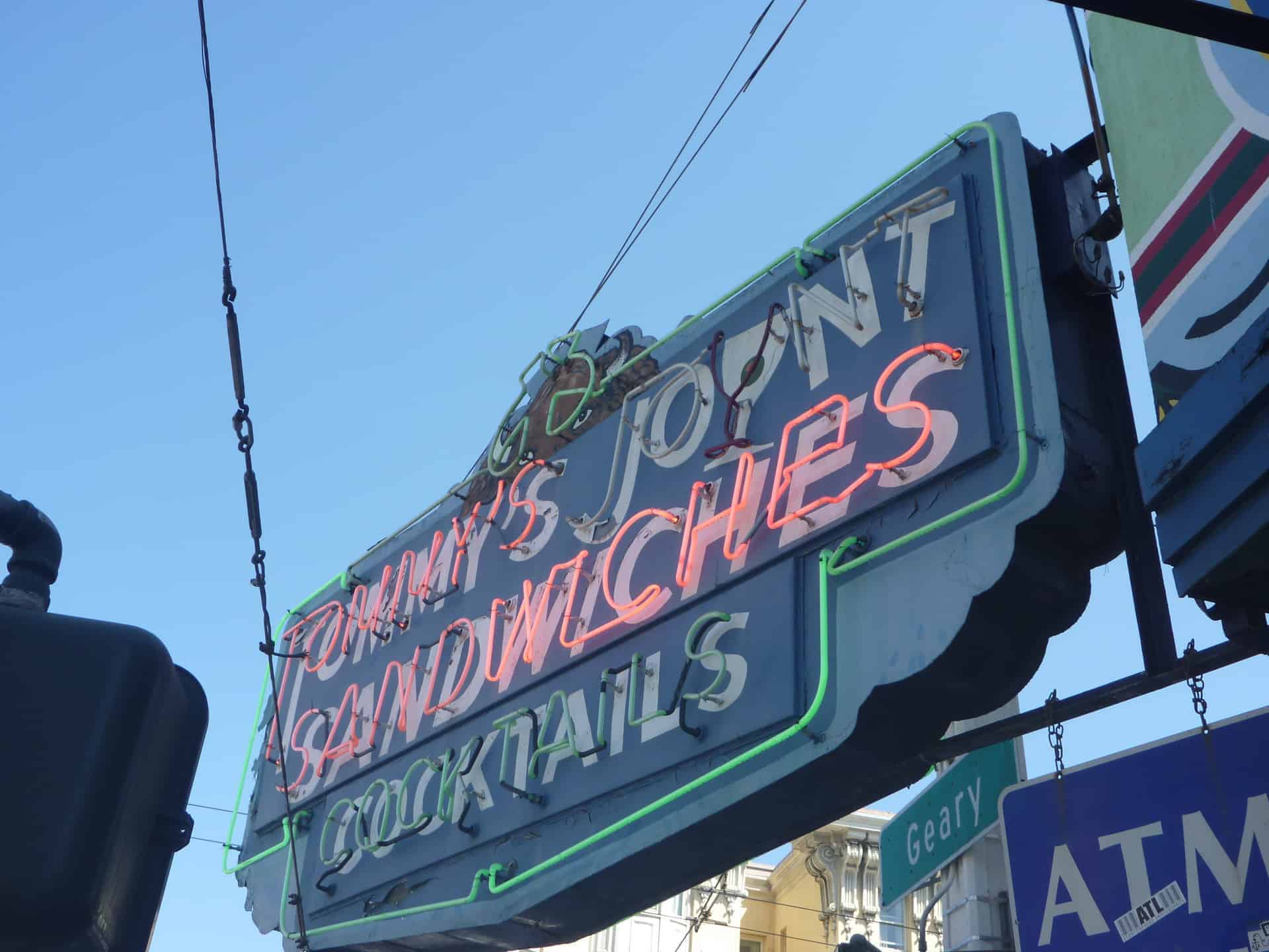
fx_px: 1393
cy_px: 476
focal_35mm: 38
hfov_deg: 49.0
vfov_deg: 37.7
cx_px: 634
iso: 80
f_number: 4
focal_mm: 6.8
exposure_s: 1/250
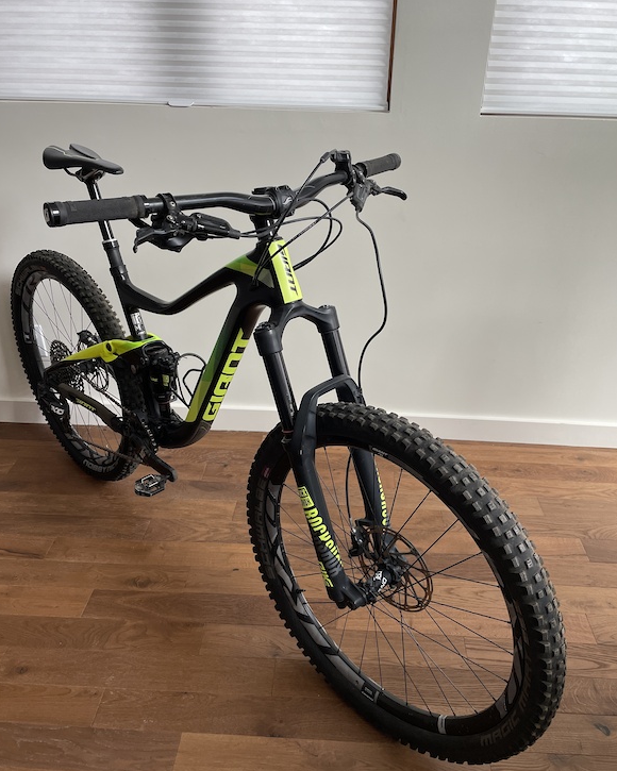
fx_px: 639
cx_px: 314
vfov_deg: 62.2
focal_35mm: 28
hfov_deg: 51.5
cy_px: 385
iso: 80
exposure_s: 1/121
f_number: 1.6
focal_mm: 4.2
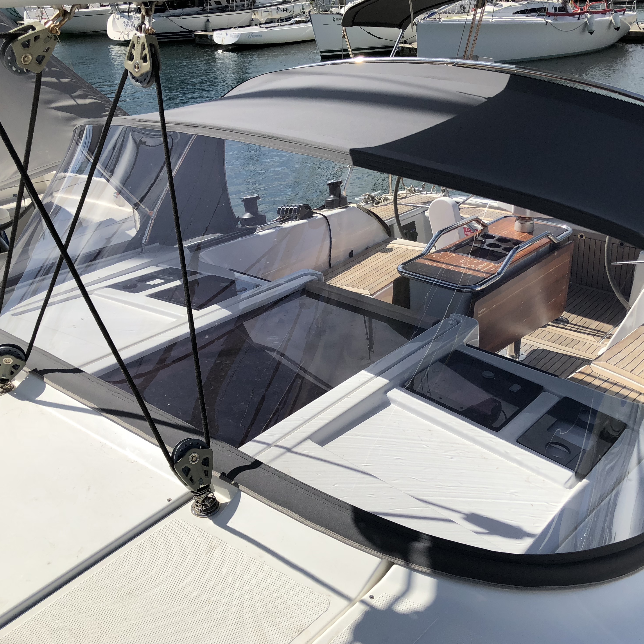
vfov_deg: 48.4
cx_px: 382
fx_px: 716
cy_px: 328
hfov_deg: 48.2
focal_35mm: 34
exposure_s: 1/3003
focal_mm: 3.99
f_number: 1.8
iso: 20
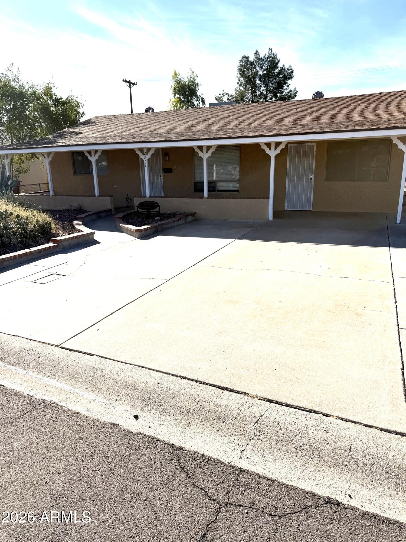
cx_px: 203
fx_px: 375
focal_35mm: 24
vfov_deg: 71.6
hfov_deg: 56.8
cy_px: 271
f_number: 1.78
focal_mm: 6.76
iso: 80
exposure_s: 1/8130
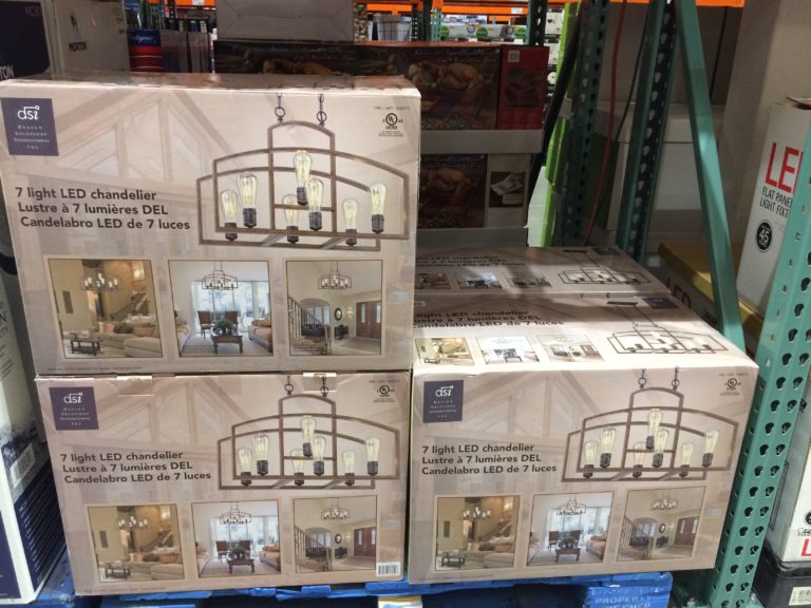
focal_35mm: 29
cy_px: 304
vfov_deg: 48.2
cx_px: 406
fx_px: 679
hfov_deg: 61.7
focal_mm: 4.15
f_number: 2.2
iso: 200
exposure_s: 1/30
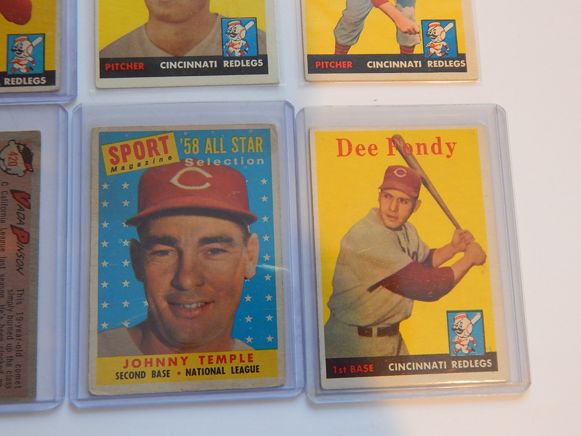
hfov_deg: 54.0
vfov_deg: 41.8
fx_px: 571
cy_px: 218
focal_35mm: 34
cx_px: 290
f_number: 3.3
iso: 400
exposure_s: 1/15
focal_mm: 6.1
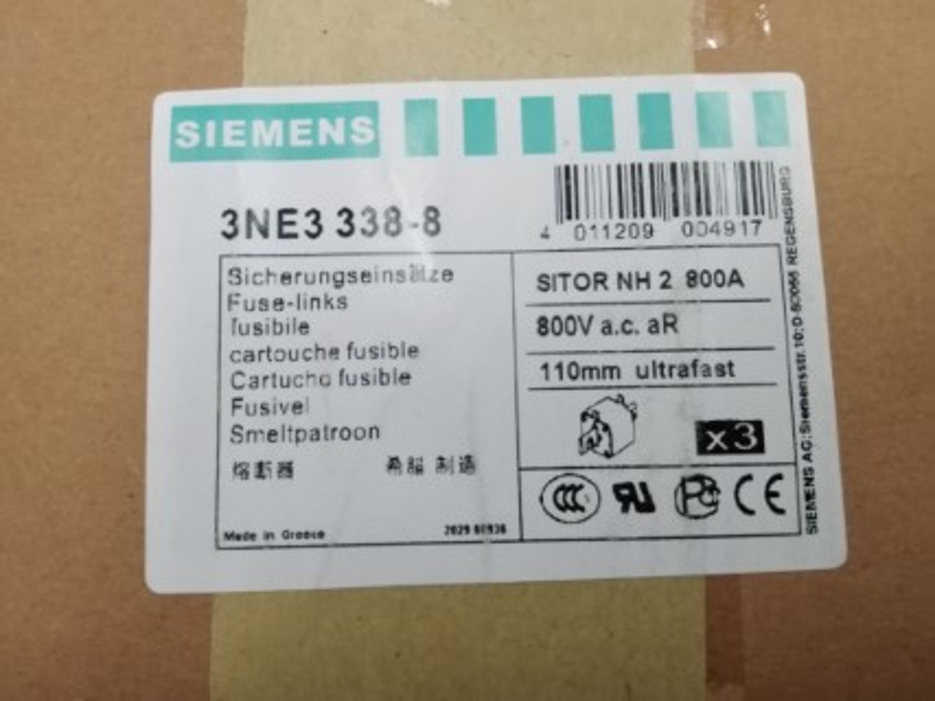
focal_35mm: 26
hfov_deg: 67.3
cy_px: 350
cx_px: 468
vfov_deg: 53.0
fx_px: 702
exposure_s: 1/30
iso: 384
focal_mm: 3.59
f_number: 1.8
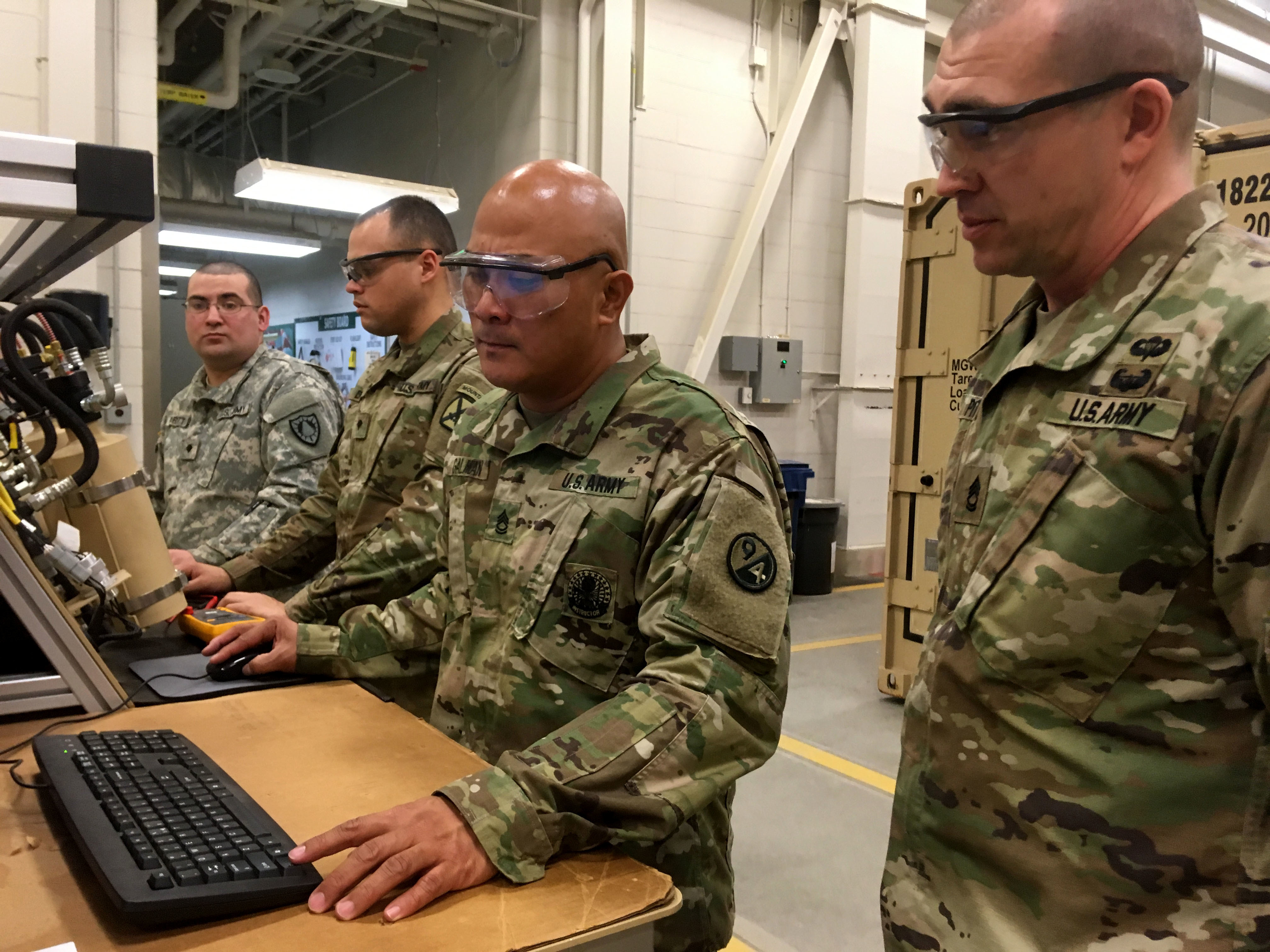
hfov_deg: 61.7
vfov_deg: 48.2
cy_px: 476
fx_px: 1064
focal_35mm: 29
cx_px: 635
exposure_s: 1/30
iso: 125
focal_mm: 4.15
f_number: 2.2
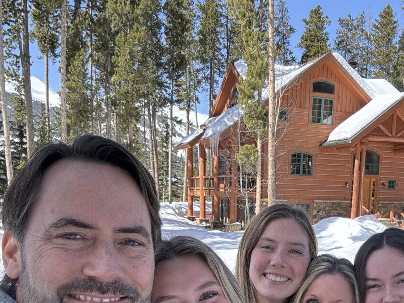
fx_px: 490
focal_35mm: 42
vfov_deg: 32.7
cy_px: 270
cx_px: 256
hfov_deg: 44.4
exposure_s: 1/235
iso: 25
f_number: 1.9
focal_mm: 2.69
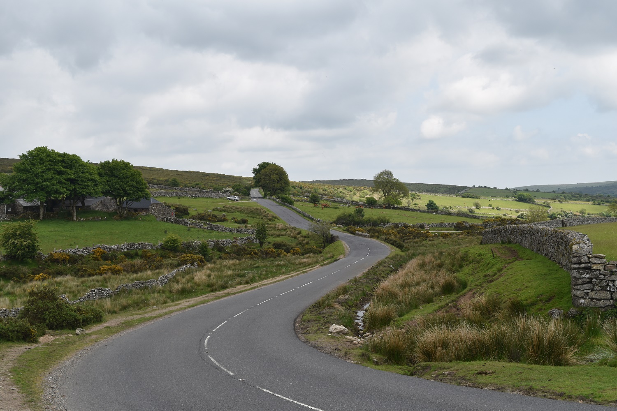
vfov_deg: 30.8
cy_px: 206
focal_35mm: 44
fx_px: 745
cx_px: 308
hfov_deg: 45.0
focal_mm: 29
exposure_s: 1/250
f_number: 8
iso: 100
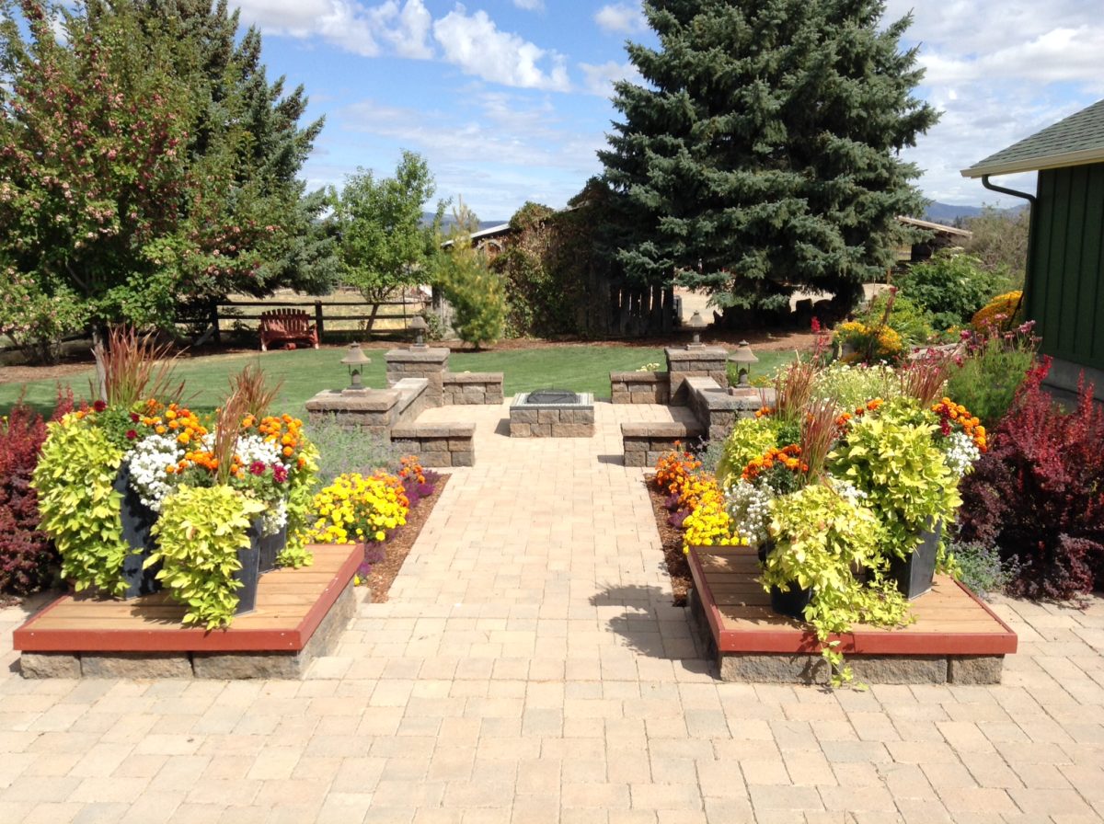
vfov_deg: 42.8
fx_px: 1051
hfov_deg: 55.4
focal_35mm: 33
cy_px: 412
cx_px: 552
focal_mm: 3.3
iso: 25
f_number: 2.4
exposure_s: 1/1114
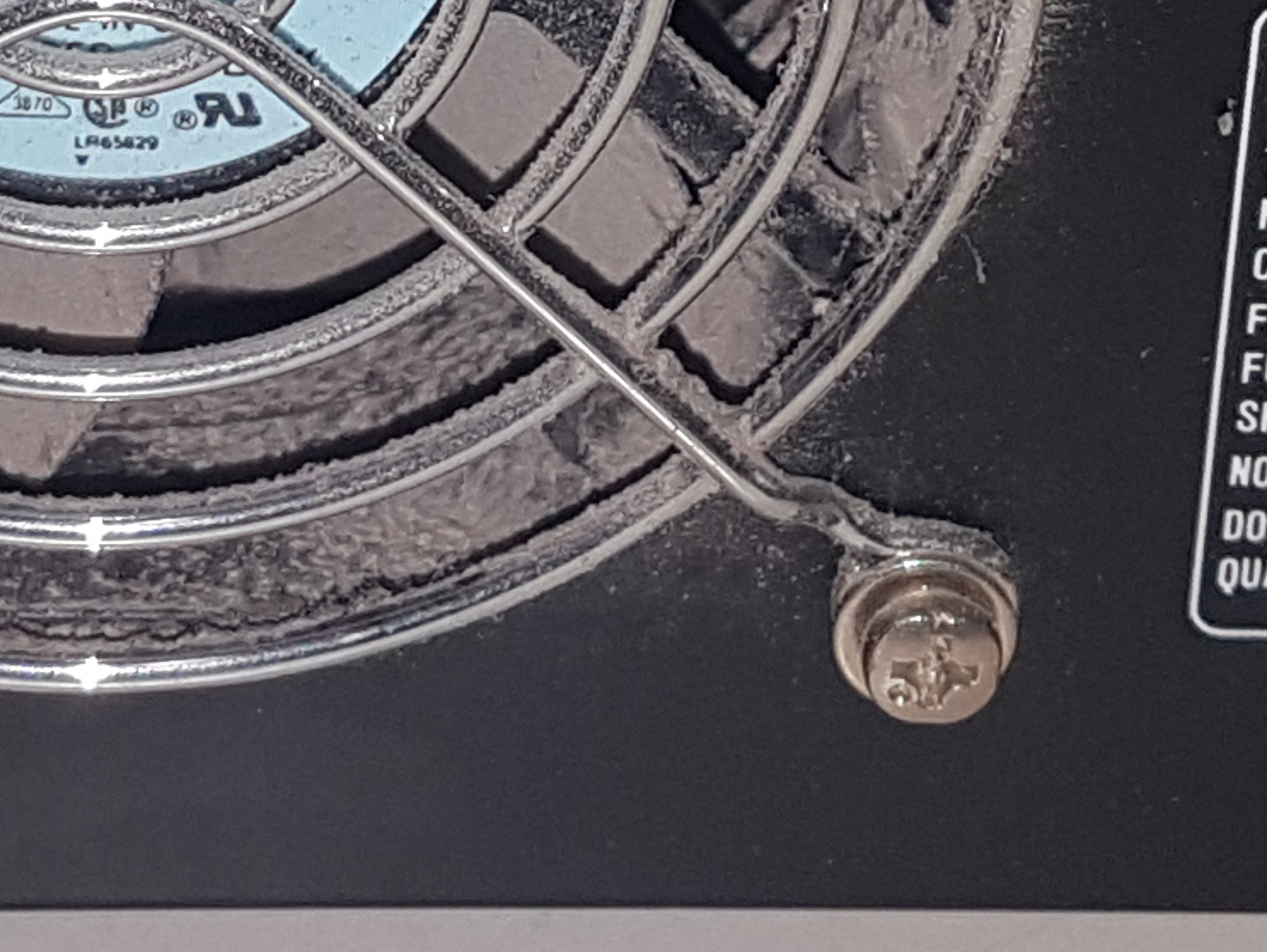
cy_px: -556
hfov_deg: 14.0
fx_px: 5163
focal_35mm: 141
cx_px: 421
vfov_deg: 10.1
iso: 40
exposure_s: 1/176
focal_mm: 4.2
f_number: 1.7
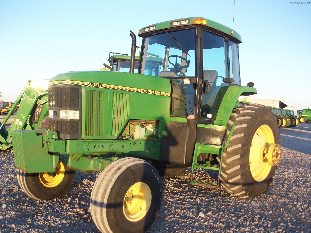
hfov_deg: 54.0
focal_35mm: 34
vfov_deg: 41.8
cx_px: 156
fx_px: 305
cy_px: 116
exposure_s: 1/160
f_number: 2.8
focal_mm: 5.7
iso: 64
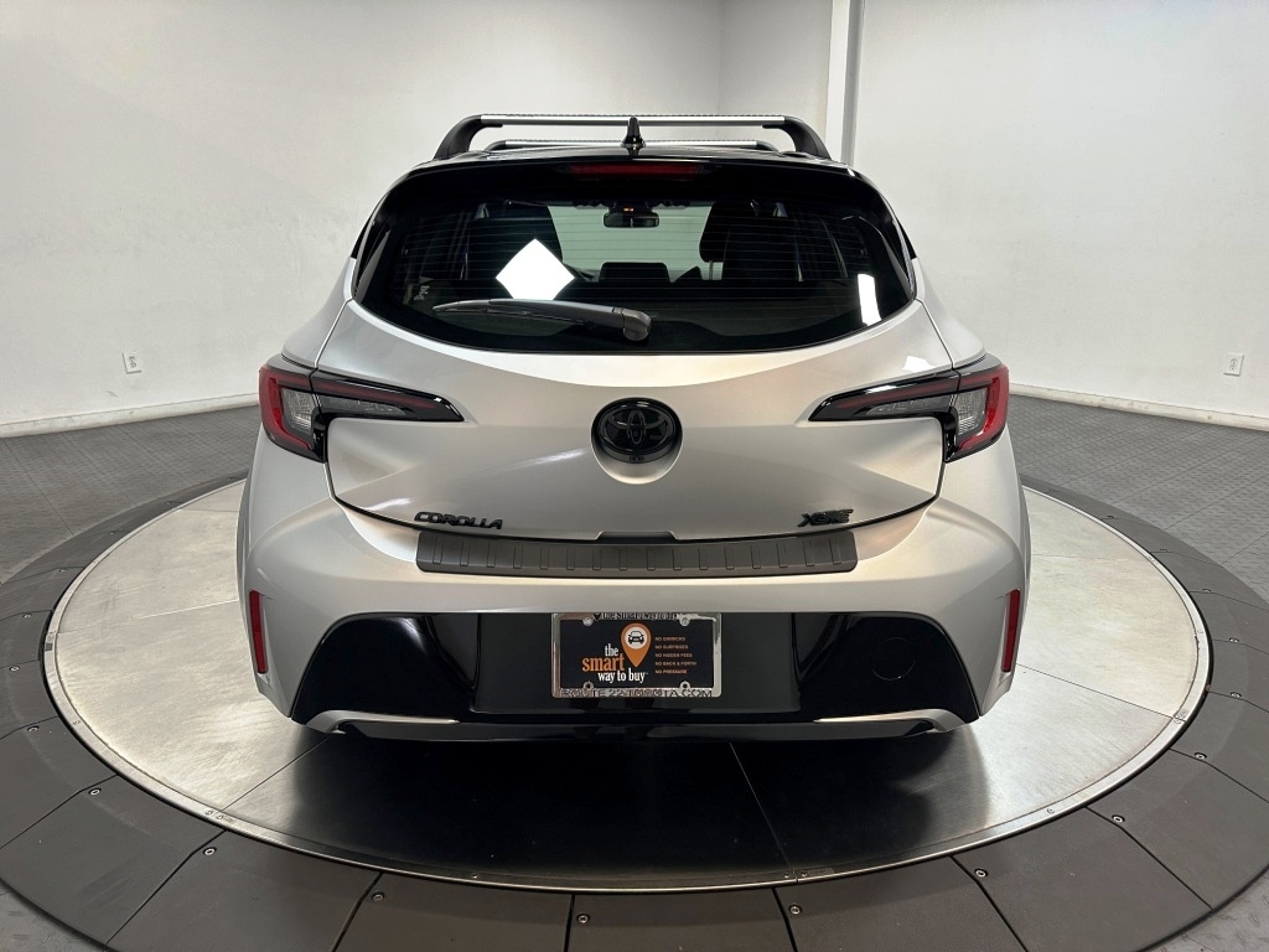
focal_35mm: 24
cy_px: 476
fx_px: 880
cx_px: 634
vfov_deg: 56.8
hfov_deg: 71.6
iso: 200
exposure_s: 1/60
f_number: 1.78
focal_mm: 6.86
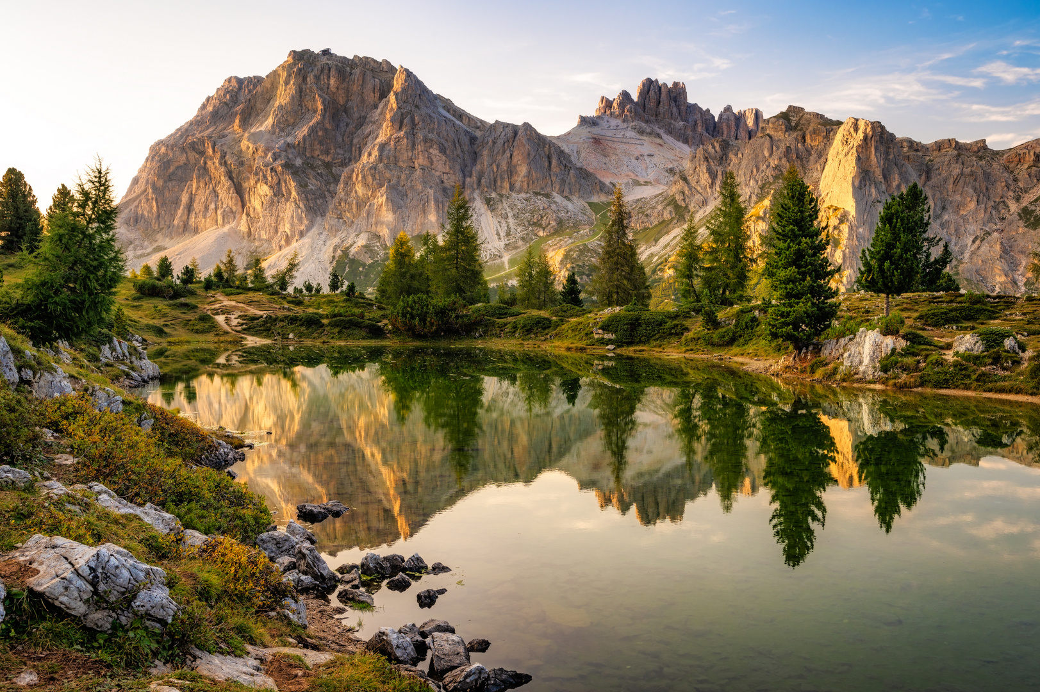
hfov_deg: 62.8
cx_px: 520
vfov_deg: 44.2
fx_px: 852
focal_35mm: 30
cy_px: 346
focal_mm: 29.5
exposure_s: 1/15
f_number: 11
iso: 100
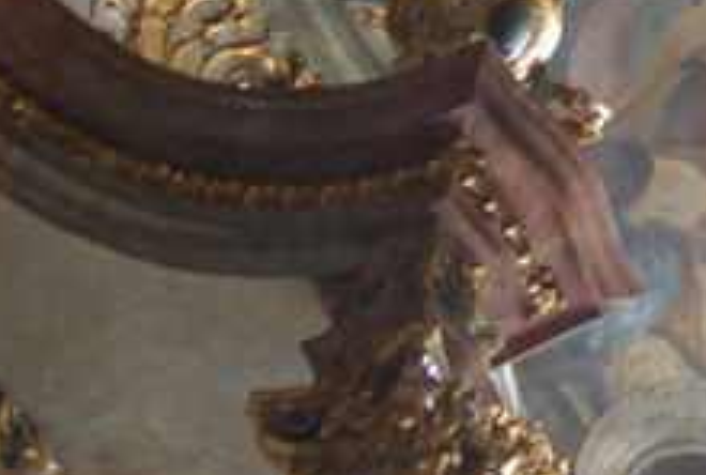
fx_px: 4103
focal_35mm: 209
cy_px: -366
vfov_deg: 6.5
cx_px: 1163
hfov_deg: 9.5
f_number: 2.8
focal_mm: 19
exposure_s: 1/8
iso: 100
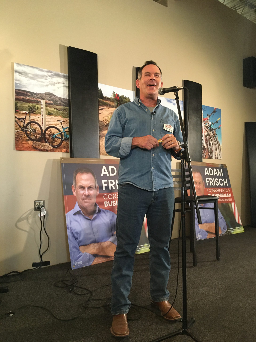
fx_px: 286
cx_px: 128
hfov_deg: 48.2
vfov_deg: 61.7
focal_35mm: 29
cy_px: 171
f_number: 2.2
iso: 200
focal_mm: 4.15
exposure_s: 1/30
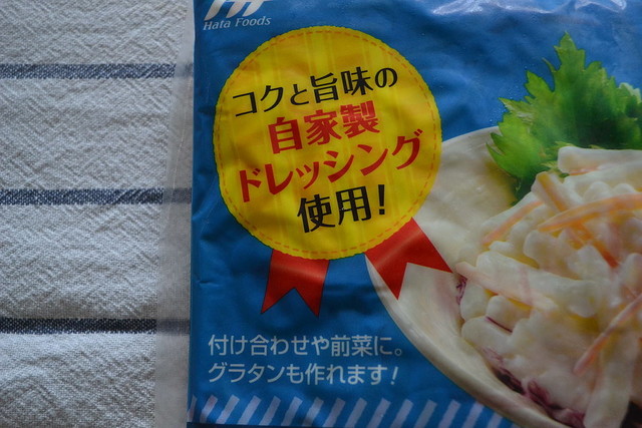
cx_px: 321
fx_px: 856
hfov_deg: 41.1
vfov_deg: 28.1
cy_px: 214
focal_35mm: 48
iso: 1400
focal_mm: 32
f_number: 4.8
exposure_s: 1/250
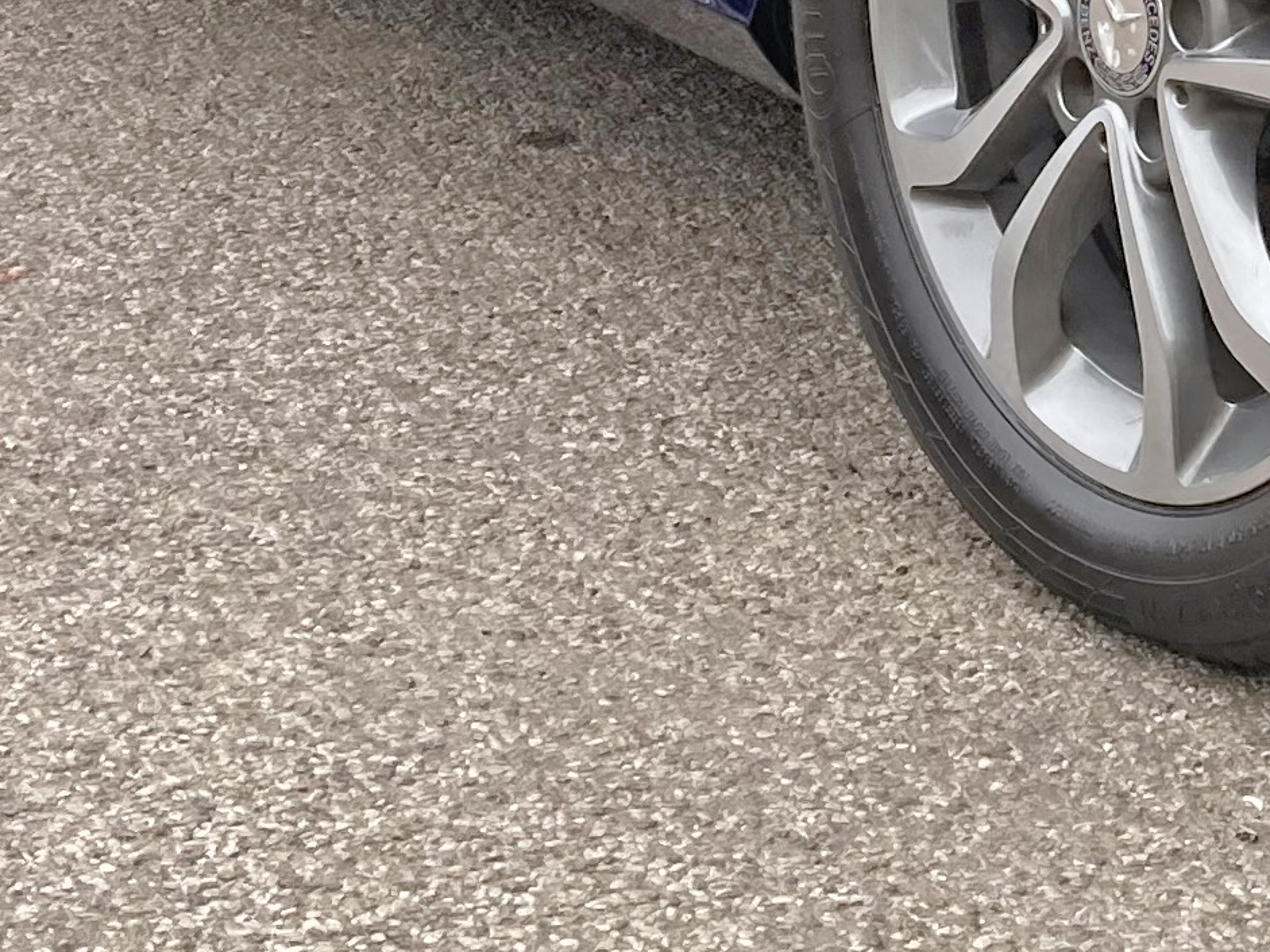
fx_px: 4403
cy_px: -526
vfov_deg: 11.8
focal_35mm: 120
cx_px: 1544
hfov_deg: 15.8
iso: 20
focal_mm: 3.99
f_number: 1.8
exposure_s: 1/191
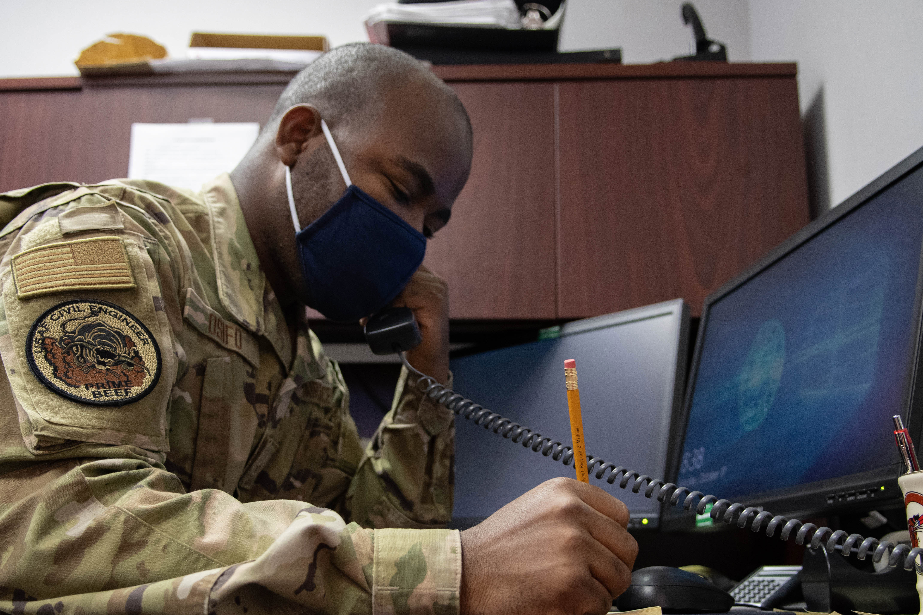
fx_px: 897
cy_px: 387
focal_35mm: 35
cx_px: 466
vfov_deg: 37.6
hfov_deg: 54.4
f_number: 2.8
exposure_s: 1/60
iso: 1000
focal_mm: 18
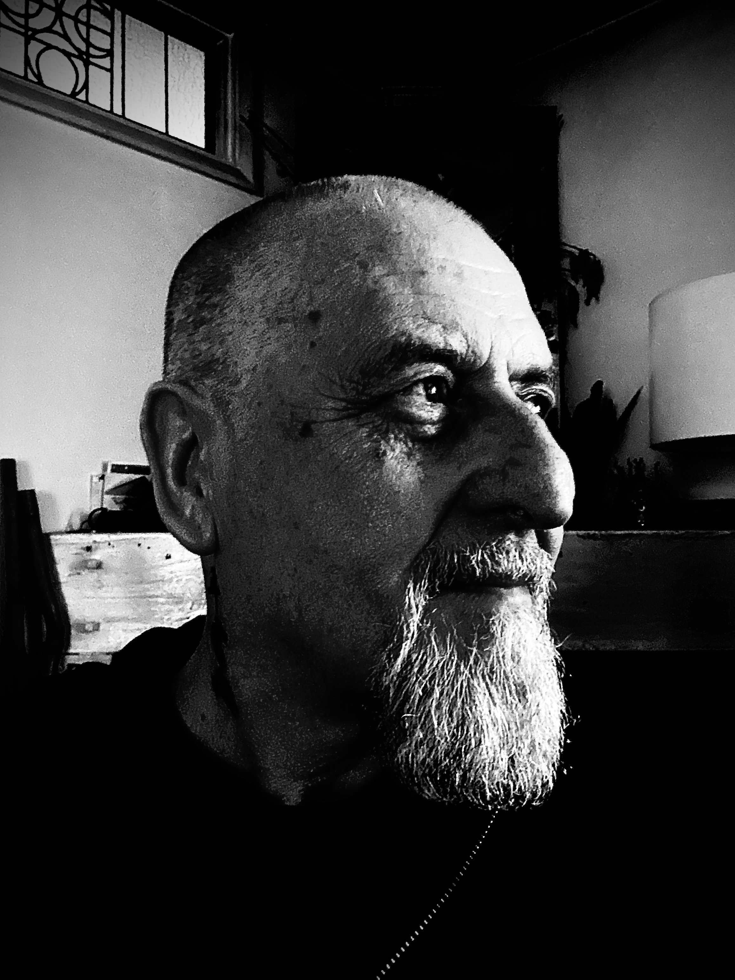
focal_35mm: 30
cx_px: 368
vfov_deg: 60.0
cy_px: 490
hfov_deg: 46.8
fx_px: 849
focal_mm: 2.71
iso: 800
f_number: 2.2
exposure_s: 1/15
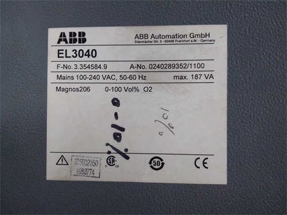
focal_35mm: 27
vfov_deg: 51.4
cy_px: 108
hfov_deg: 65.3
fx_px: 224
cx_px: 144
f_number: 2
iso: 773
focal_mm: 3.79
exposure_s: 1/25
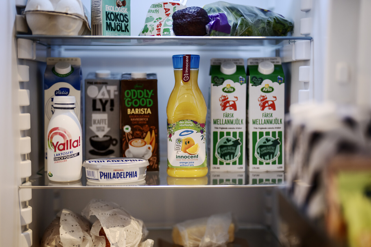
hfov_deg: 39.6
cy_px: 124
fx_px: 515
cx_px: 186
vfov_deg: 27.0
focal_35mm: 50
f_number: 1.2
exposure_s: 1/250
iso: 400
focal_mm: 50
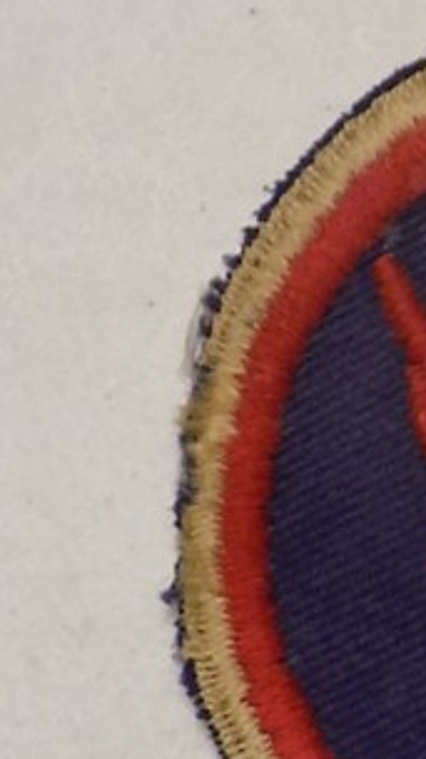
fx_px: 5436
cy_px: 533
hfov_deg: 4.5
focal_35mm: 270
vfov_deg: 8.0
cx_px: 693
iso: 400
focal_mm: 20.9
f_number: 4.8
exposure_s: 1/20
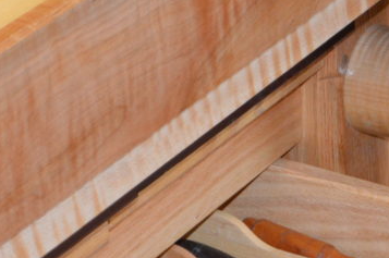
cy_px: 380
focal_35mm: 242
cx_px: 368
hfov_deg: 8.5
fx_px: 2611
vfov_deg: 5.6
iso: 800
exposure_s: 1/60
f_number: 5.3
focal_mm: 48
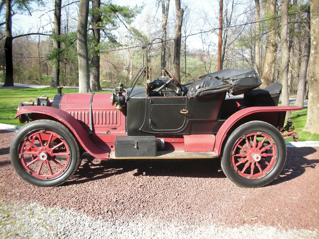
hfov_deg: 52.6
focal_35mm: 35
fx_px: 323
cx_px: 160
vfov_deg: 40.7
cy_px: 120
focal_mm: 5.8
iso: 50
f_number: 2.8
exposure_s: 1/177
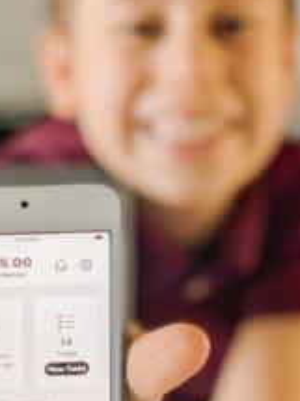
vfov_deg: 17.4
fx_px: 1307
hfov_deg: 13.1
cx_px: 102
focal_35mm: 113
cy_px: 277
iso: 125
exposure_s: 1/120
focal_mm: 6
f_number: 2
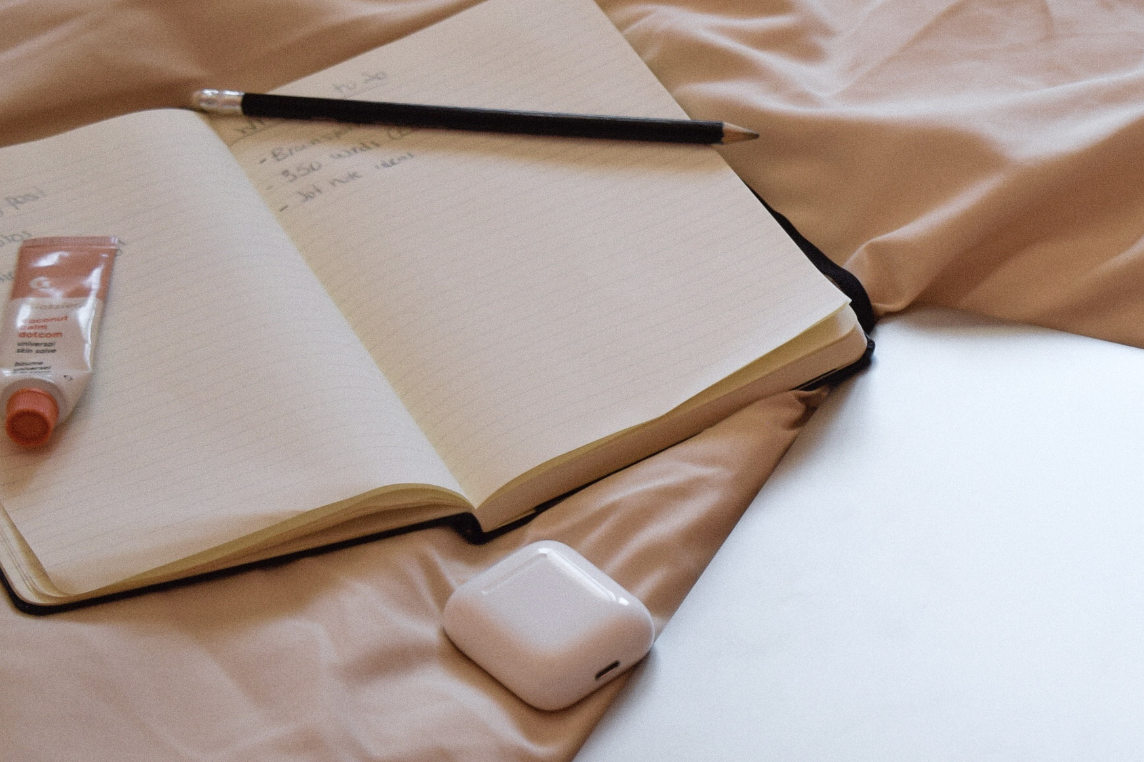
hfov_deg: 17.5
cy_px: 400
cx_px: 898
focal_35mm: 116
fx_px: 3681
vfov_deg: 11.8
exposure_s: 1/60
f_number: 5
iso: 400
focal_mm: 45
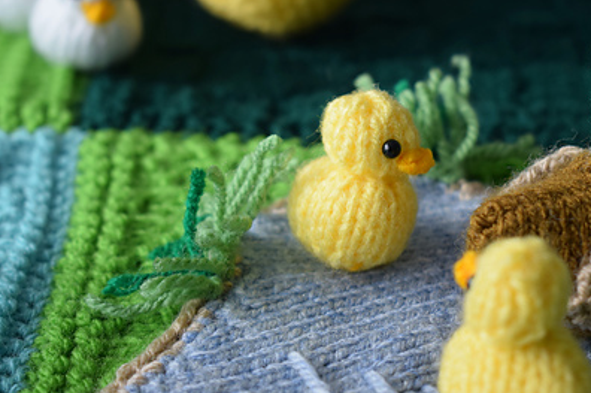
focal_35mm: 91
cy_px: 183
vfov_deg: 15.0
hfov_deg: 22.4
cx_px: 337
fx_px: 1492
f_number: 5.6
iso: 400
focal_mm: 48
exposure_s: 1/125
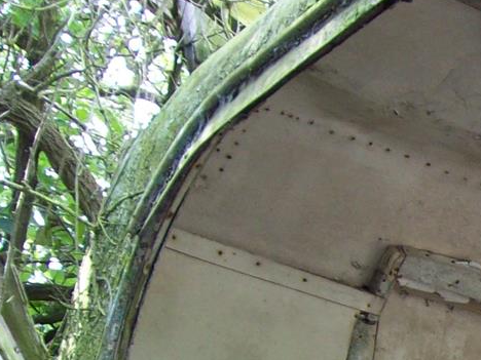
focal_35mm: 123
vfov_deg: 11.6
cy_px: 503
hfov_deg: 14.9
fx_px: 1709
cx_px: 710
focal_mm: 6
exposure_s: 1/71.8
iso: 80
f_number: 2.7
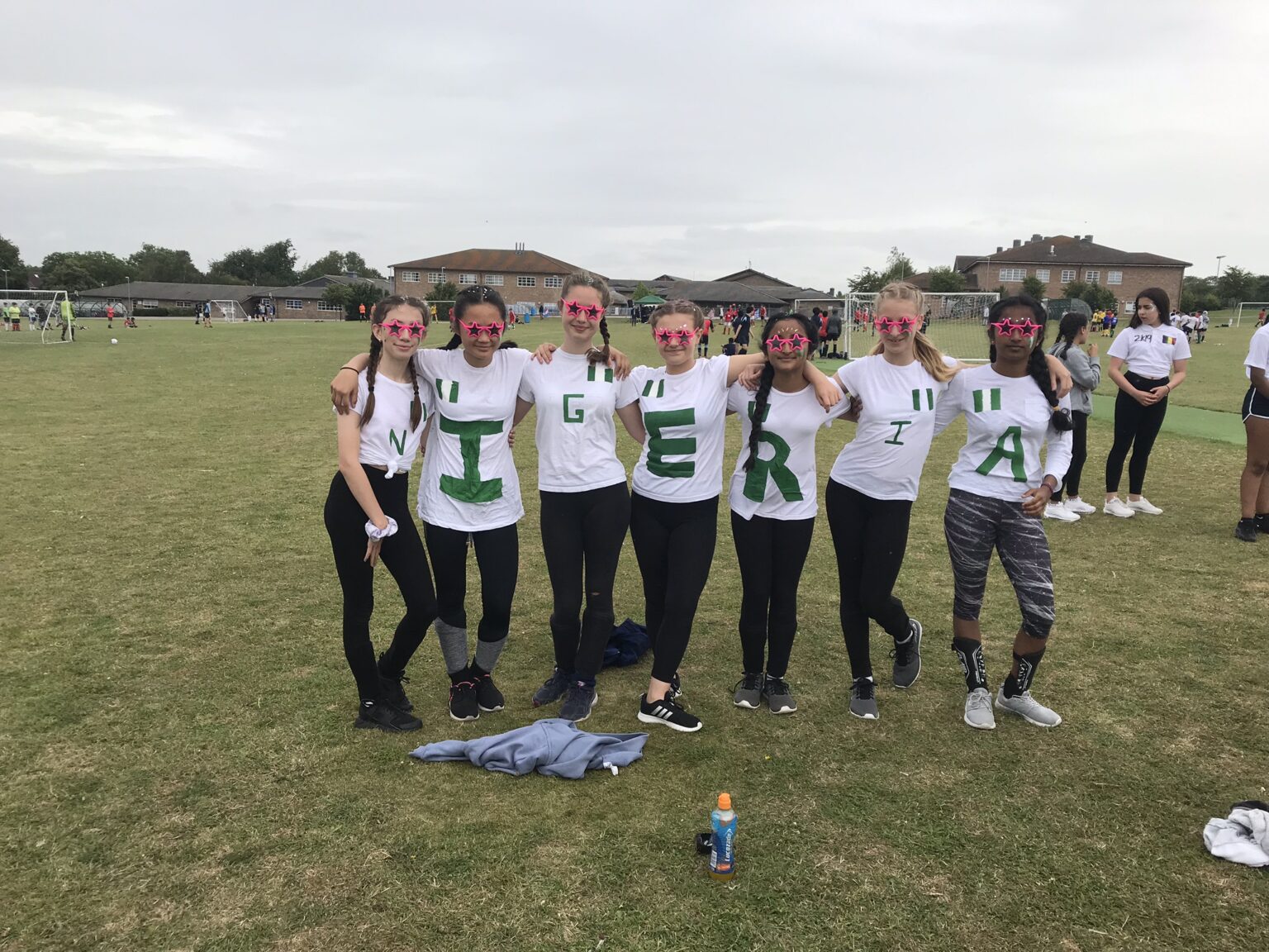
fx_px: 1026
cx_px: 634
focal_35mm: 28
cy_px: 476
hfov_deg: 63.4
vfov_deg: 49.7
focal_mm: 3.99
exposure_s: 1/1880
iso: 20
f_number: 1.8
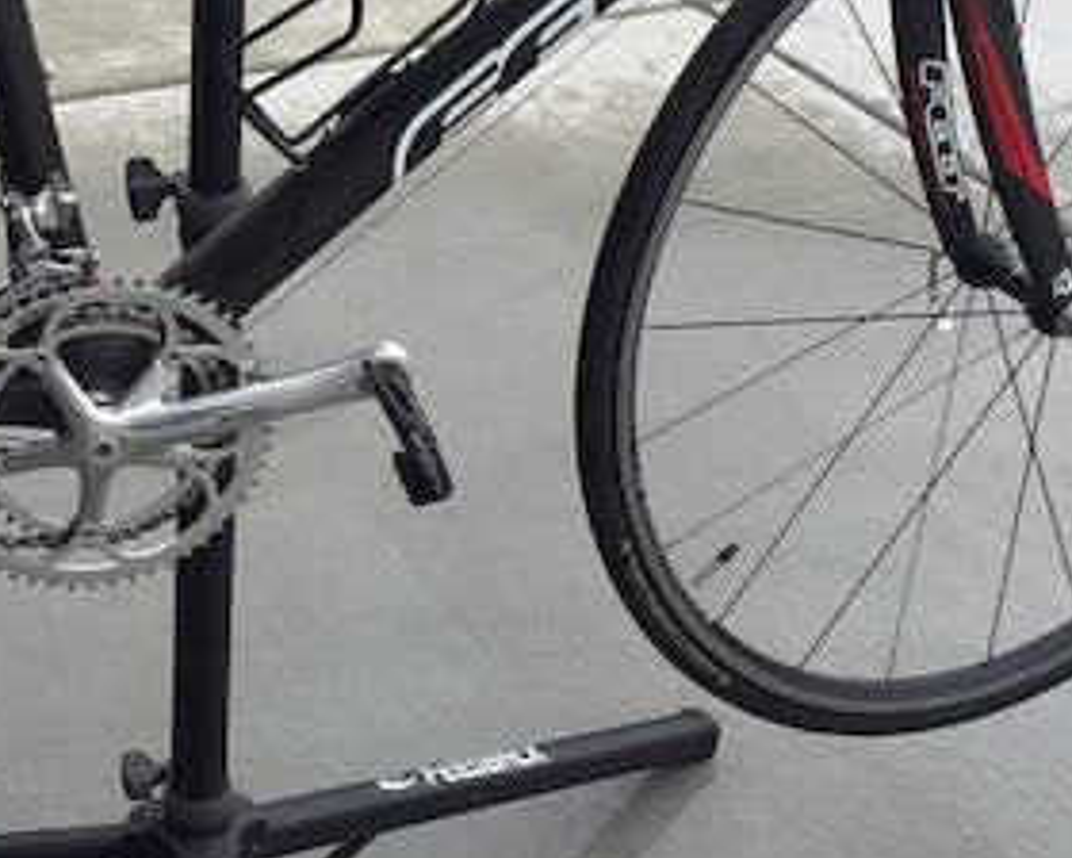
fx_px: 2570
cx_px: 191
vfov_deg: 18.5
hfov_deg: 23.2
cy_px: 8
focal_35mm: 81
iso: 32
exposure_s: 1/1099
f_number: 2.2
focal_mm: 4.15
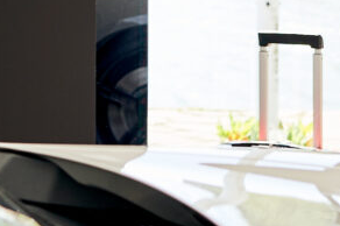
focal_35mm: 158
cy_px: -98
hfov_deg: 12.3
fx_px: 1491
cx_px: -183
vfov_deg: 8.5
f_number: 2.8
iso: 100
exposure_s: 1/100
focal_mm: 24
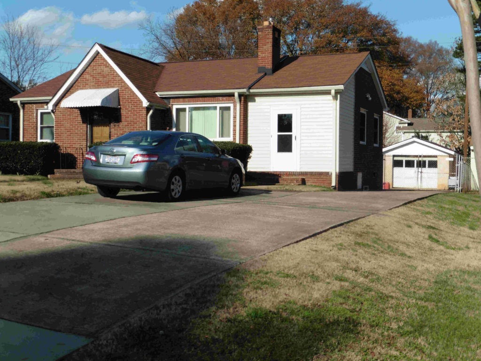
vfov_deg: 30.9
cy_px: 180
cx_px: 240
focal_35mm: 47
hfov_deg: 40.4
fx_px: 653
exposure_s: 1/800
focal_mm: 8.5
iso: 100
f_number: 5
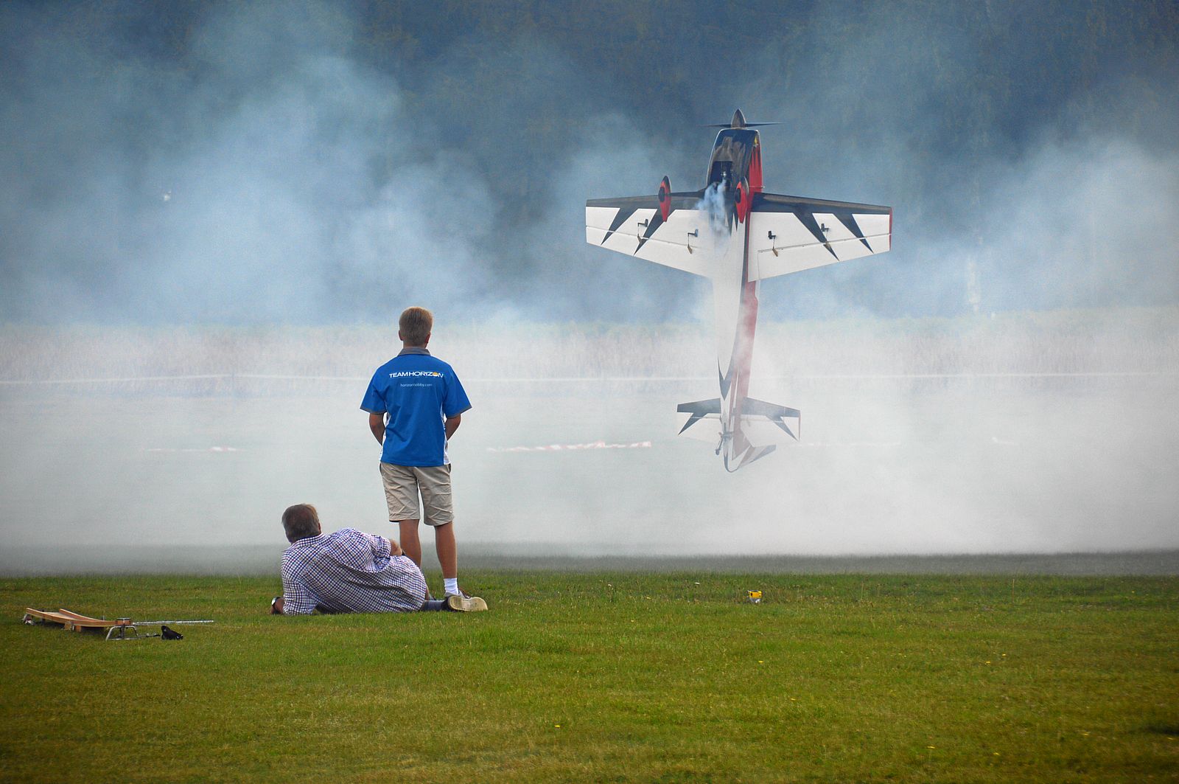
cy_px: 392
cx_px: 590
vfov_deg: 4.6
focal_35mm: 300
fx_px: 9814
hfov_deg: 6.9
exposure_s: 1/800
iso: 100
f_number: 6.3
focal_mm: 200
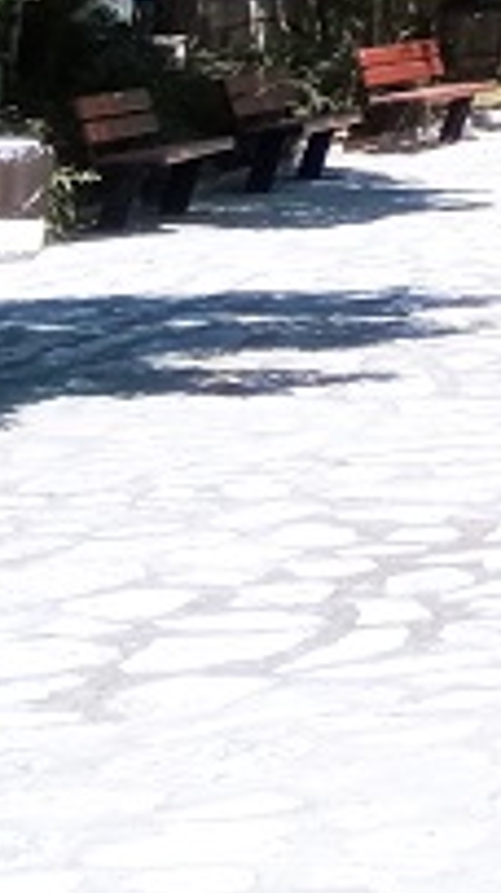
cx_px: 1745
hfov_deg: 6.5
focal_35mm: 163
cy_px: -939
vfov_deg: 11.7
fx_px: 3854
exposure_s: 1/685
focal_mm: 3.79
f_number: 2.2
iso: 112
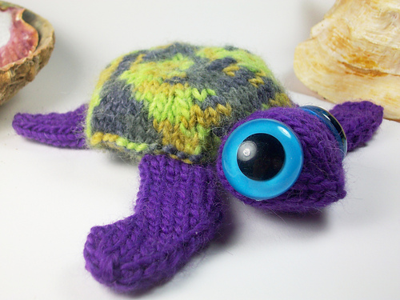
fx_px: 485
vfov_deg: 34.3
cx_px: 200
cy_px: 150
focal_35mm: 42
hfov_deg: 44.8
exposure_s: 1/269
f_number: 3.2
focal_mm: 7.1
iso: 80
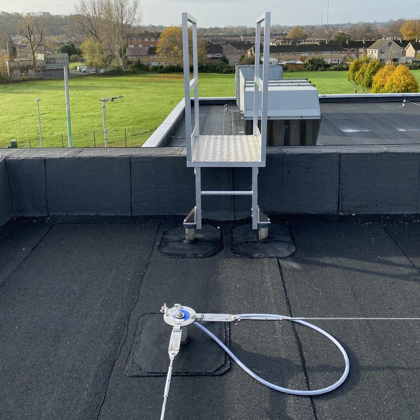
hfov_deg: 49.7
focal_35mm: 33
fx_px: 453
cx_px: 225
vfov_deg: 48.9
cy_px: 141
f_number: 1.8
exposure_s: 1/1543
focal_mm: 4.25
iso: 32
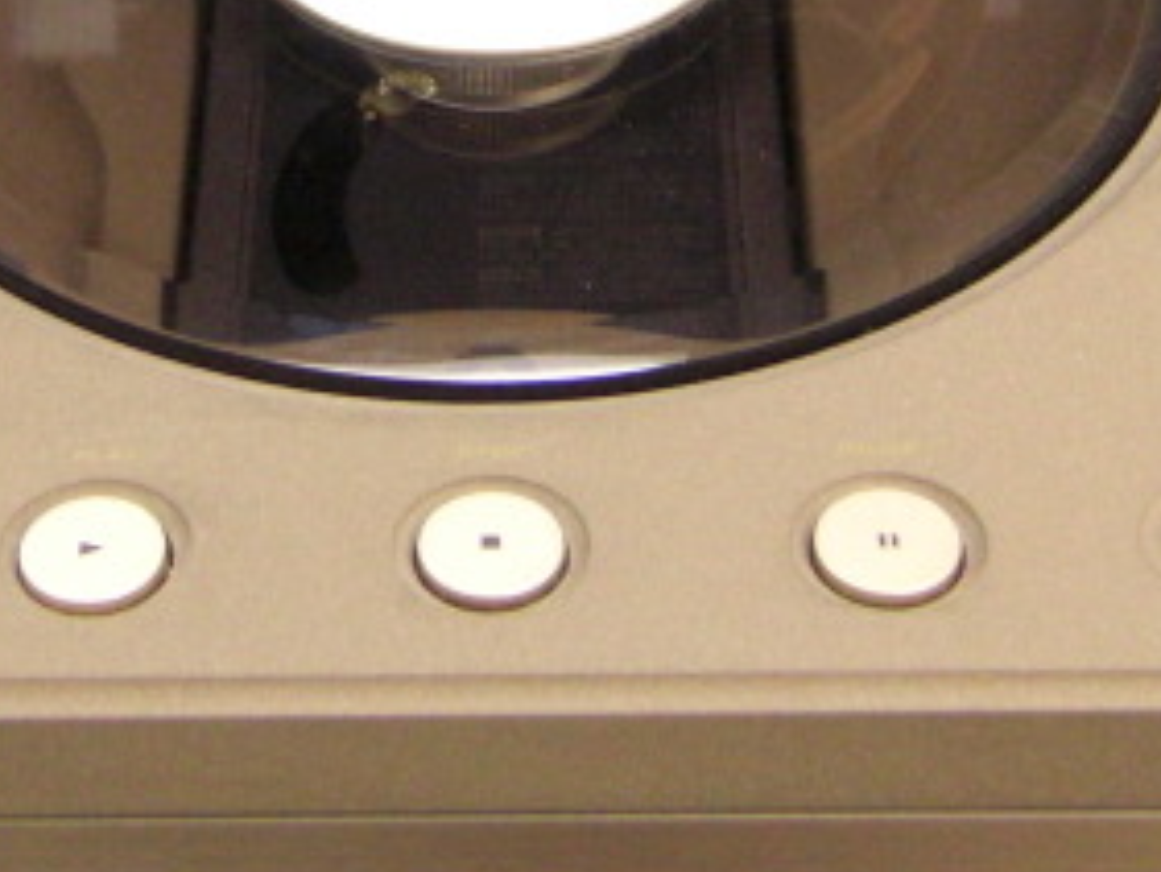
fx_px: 3825
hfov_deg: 17.2
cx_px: 475
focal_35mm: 114
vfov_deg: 12.8
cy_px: -37
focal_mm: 8.4
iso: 400
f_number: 3.7
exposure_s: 1/40
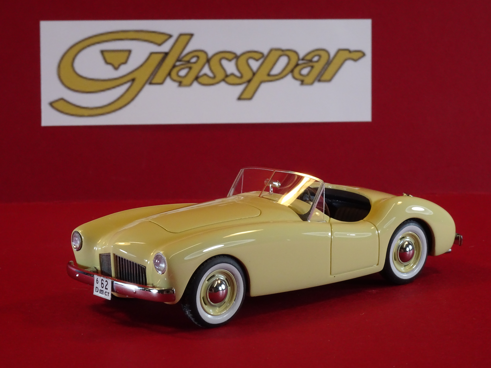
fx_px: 1319
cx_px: 246
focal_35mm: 93
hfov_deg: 21.1
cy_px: 184
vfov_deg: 15.9
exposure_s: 1/100
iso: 400
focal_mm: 15.92
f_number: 8
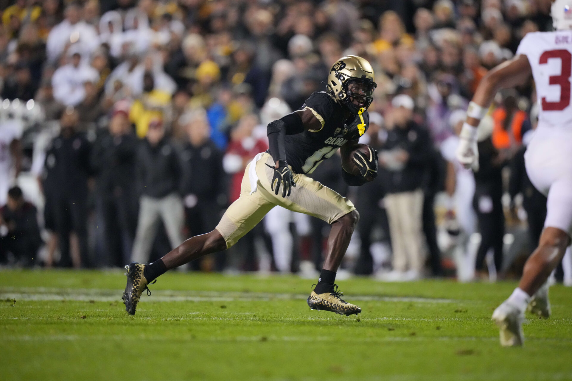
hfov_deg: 5.2
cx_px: 286
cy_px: 190
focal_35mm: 400
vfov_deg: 3.4
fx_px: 6355
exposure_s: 1/3200
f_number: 2.8
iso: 10000
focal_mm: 400
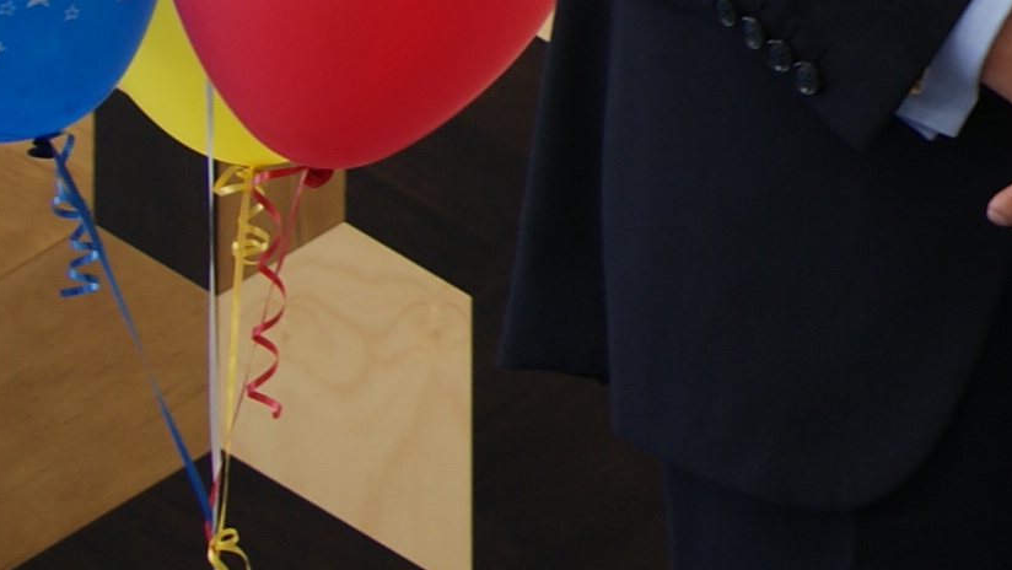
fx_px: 3570
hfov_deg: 14.0
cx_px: 1911
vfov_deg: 8.8
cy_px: -442
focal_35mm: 133
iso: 100
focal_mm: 18
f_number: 4
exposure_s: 1/40
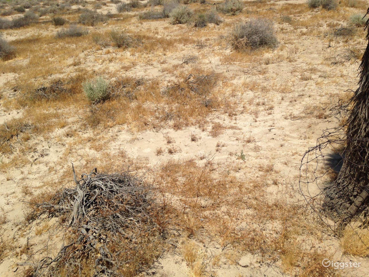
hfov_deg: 55.4
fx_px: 352
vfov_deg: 42.9
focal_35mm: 33
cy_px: 138
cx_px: 184
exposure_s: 1/2584
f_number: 2.4
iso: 50
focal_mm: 4.12
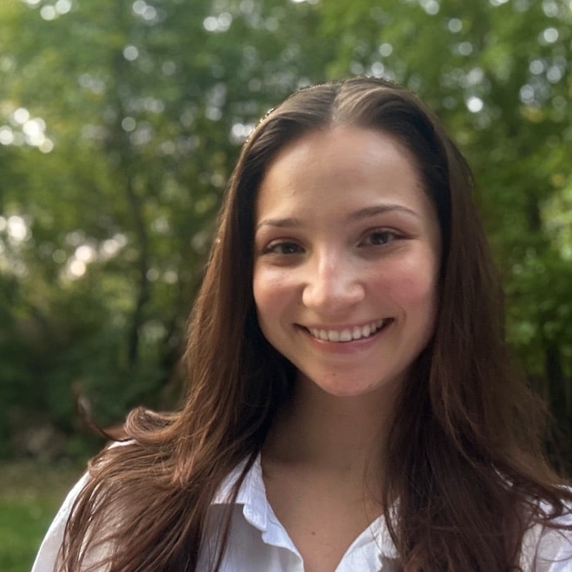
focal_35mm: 36
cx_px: 289
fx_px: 673
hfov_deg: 46.0
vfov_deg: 45.6
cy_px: 359
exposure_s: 1/60
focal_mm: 2.69
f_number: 1.9
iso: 200
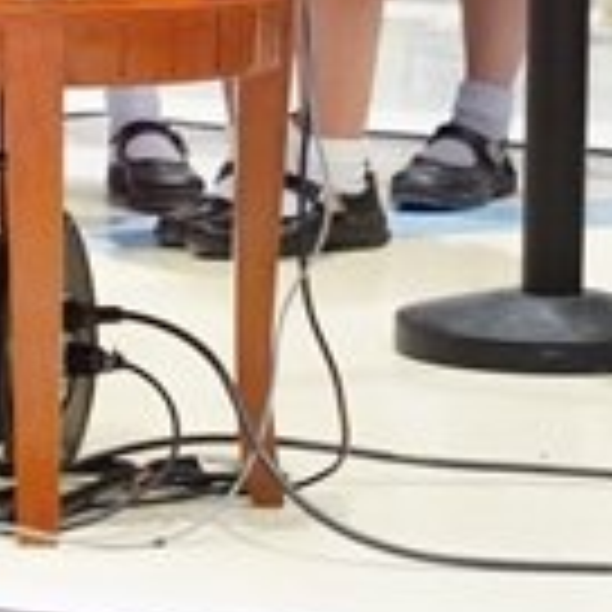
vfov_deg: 5.0
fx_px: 7001
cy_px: -142
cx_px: -1012
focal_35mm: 350
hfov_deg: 4.8
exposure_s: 1/200
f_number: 2.8
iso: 8000
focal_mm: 70
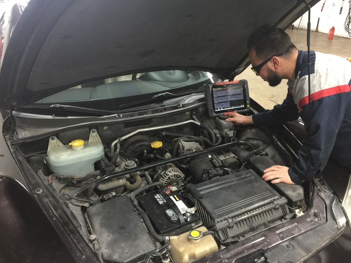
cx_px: 177
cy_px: 133
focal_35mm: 30
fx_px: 304
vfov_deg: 46.8
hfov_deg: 60.0
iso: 100
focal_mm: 4.15
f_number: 2.2
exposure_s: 1/10
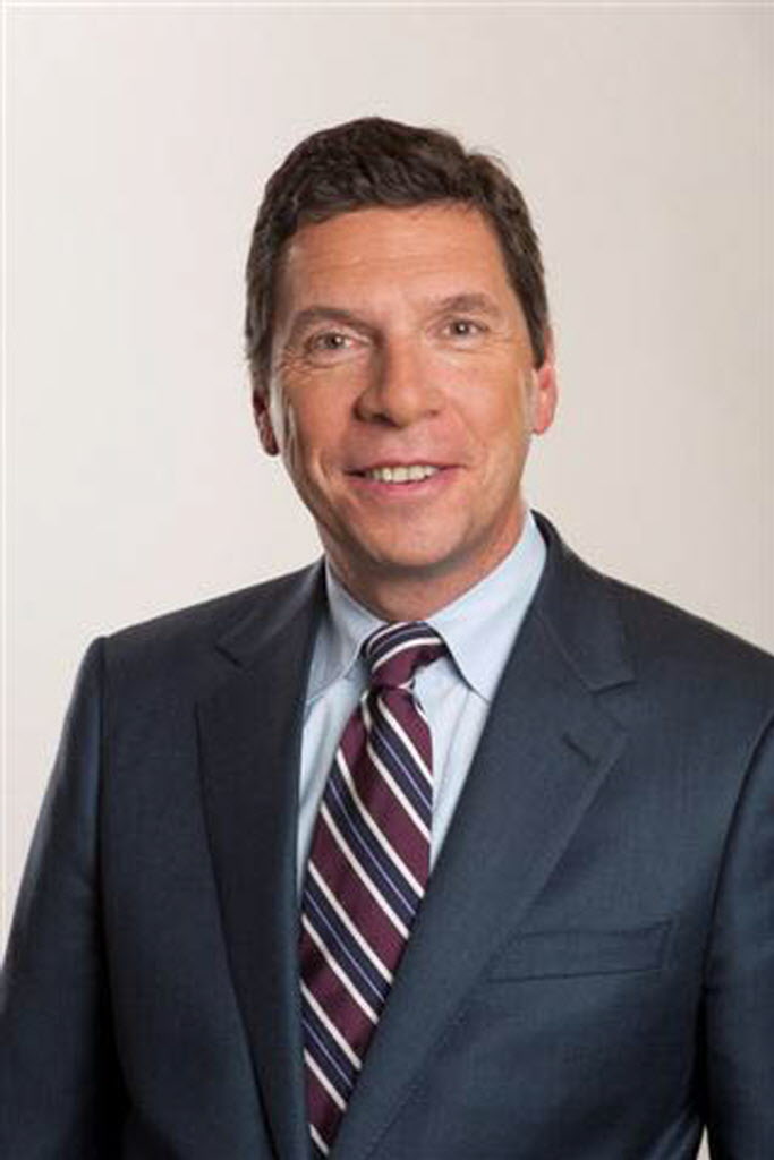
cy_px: 580
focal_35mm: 85
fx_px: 2740
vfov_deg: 23.9
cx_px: 387
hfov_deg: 16.1
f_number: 8
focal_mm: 85
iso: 125
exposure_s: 1/160
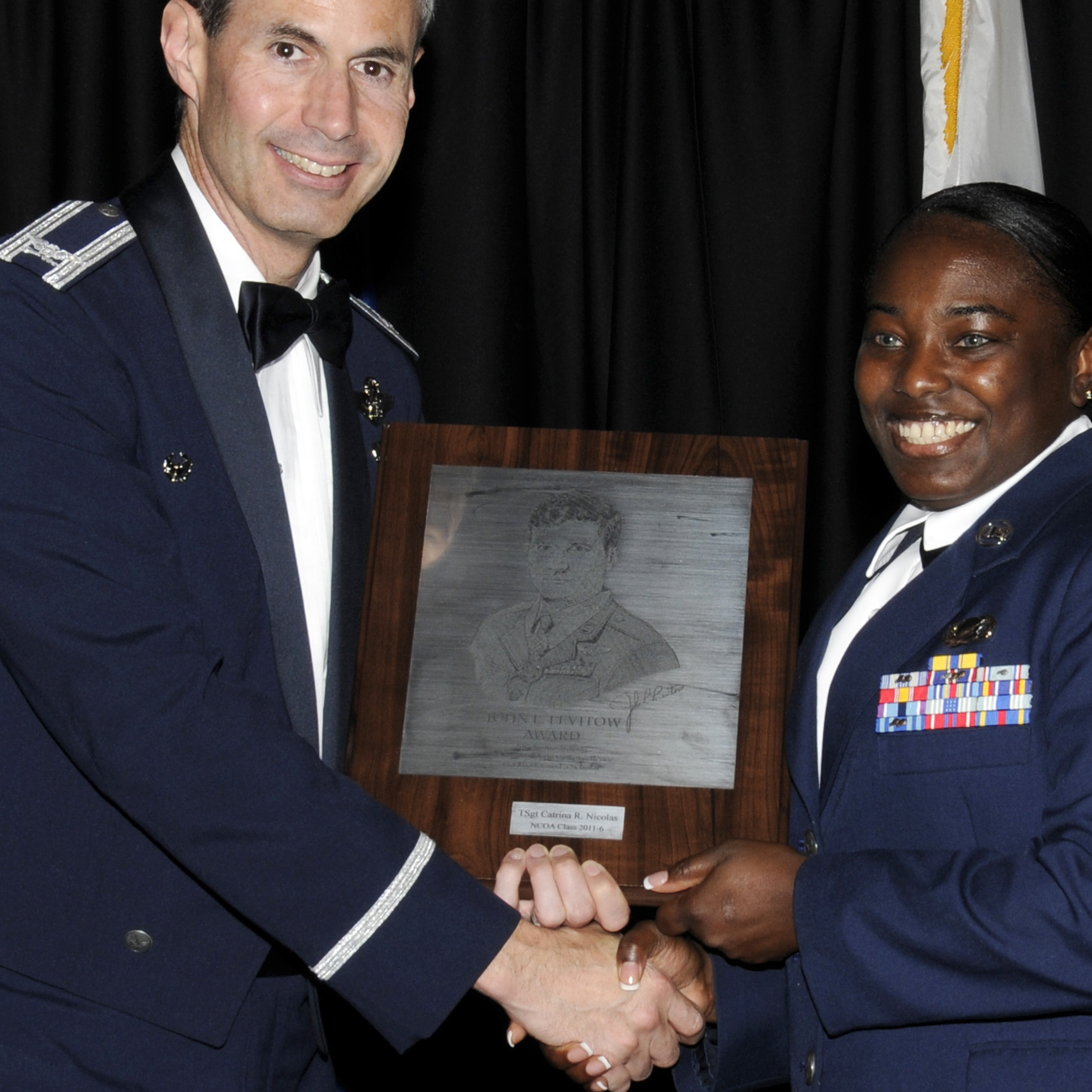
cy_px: 459
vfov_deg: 20.2
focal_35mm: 86
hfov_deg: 20.2
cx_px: 587
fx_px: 3069
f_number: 11
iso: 200
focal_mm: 34
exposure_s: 1/60
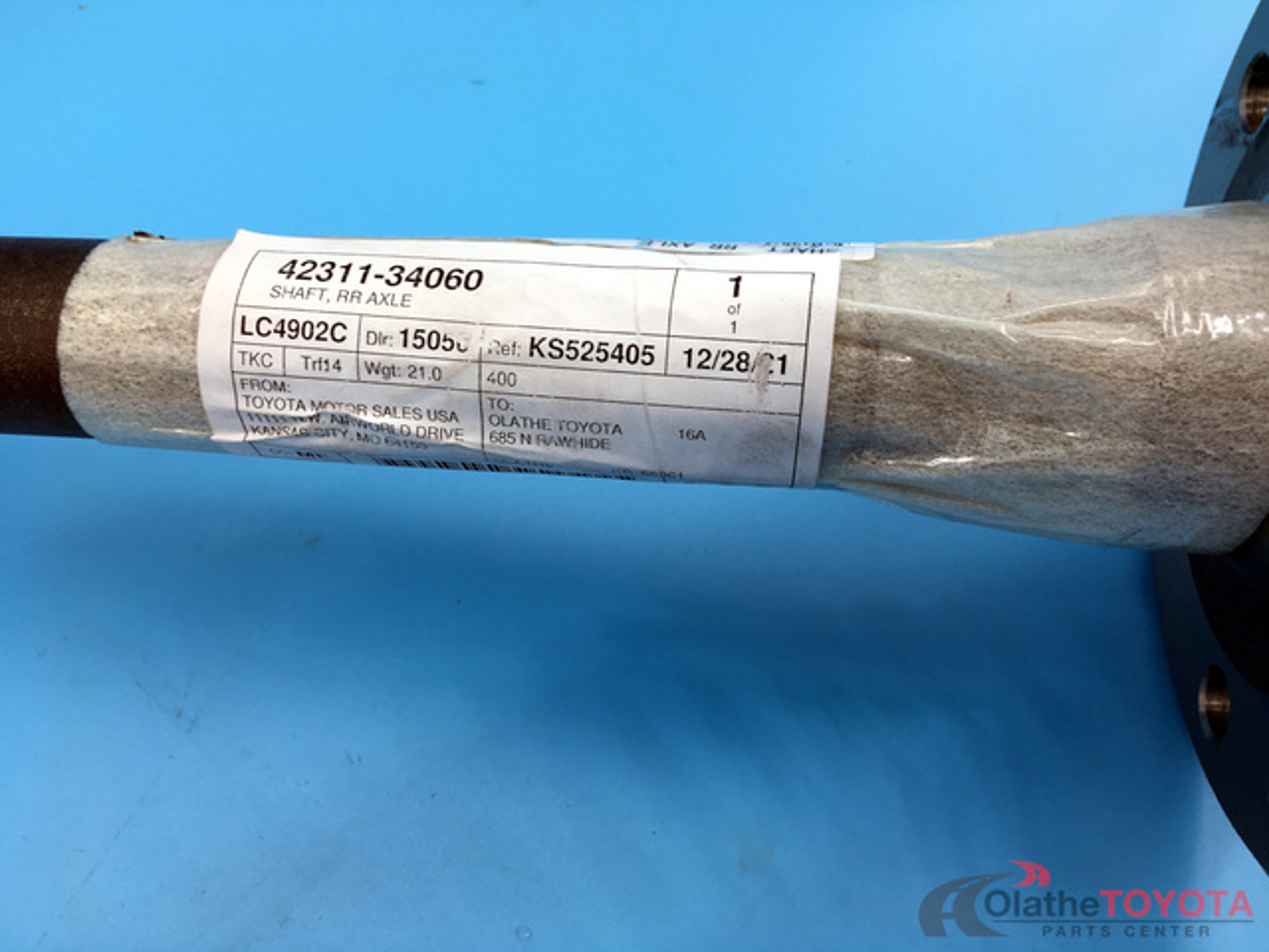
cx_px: 634
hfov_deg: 61.7
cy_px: 476
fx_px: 1063
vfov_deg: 48.2
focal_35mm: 29
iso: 25
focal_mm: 4.15
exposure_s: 1/60
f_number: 2.2
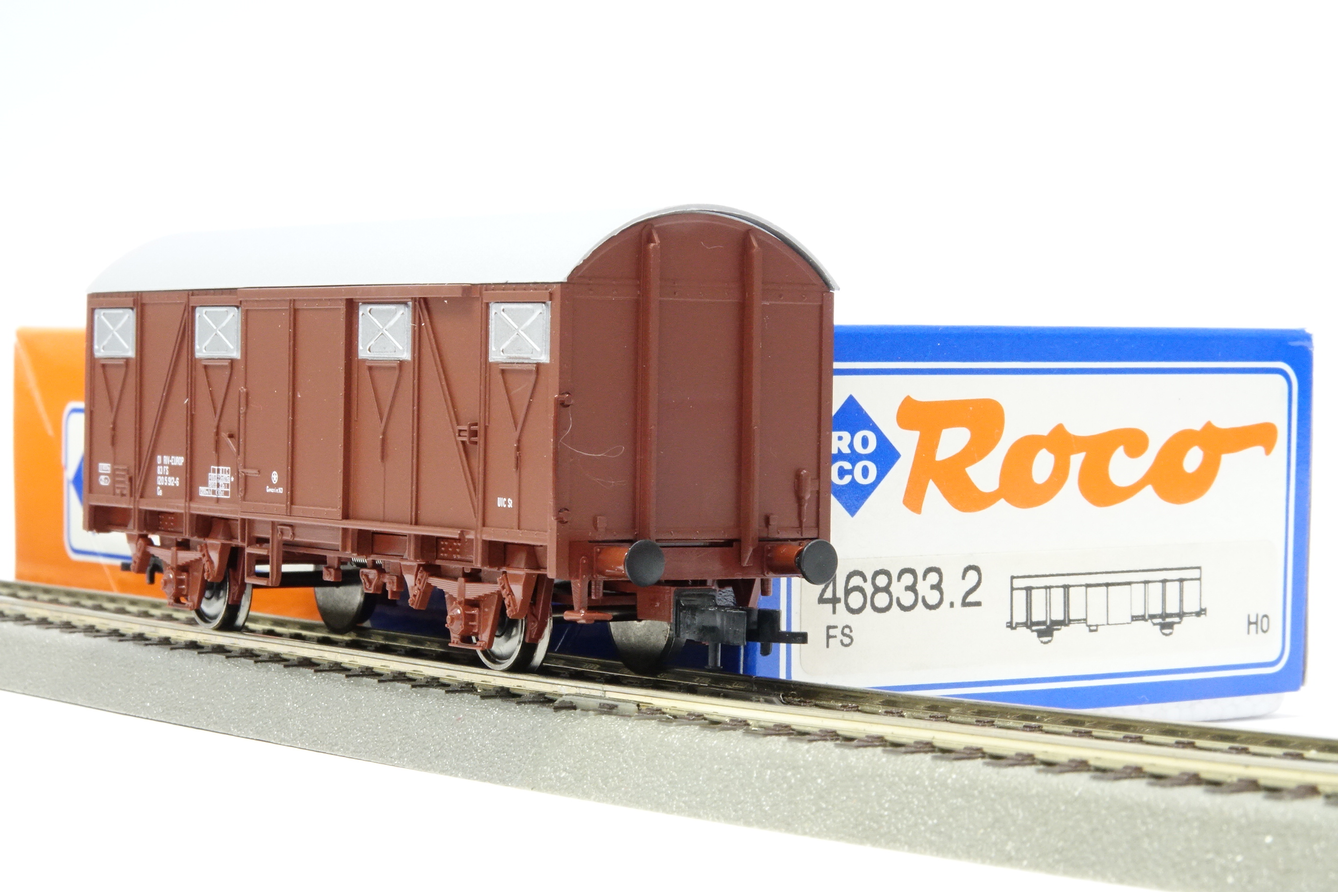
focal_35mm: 107
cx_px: 669
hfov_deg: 19.1
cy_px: 446
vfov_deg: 12.8
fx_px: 3977
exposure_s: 1/1.6
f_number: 16
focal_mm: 39.42
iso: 1250
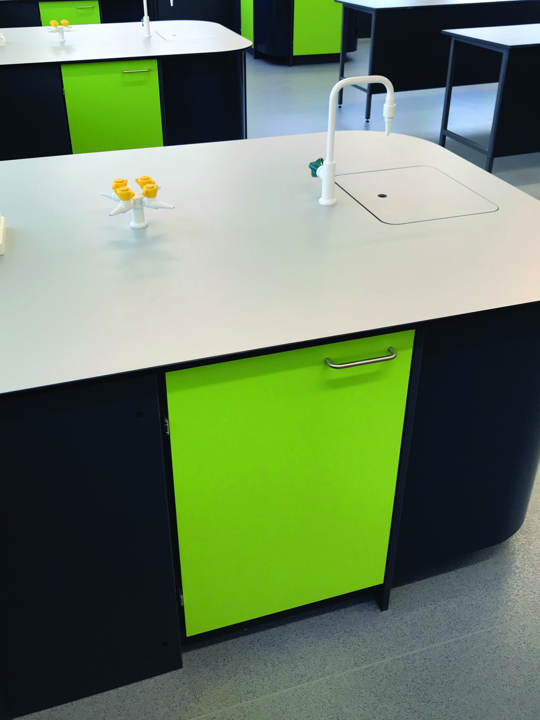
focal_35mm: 33
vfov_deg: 55.2
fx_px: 686
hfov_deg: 42.9
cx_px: 262
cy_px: 314
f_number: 1.8
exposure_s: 1/100
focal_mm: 3.99
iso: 25
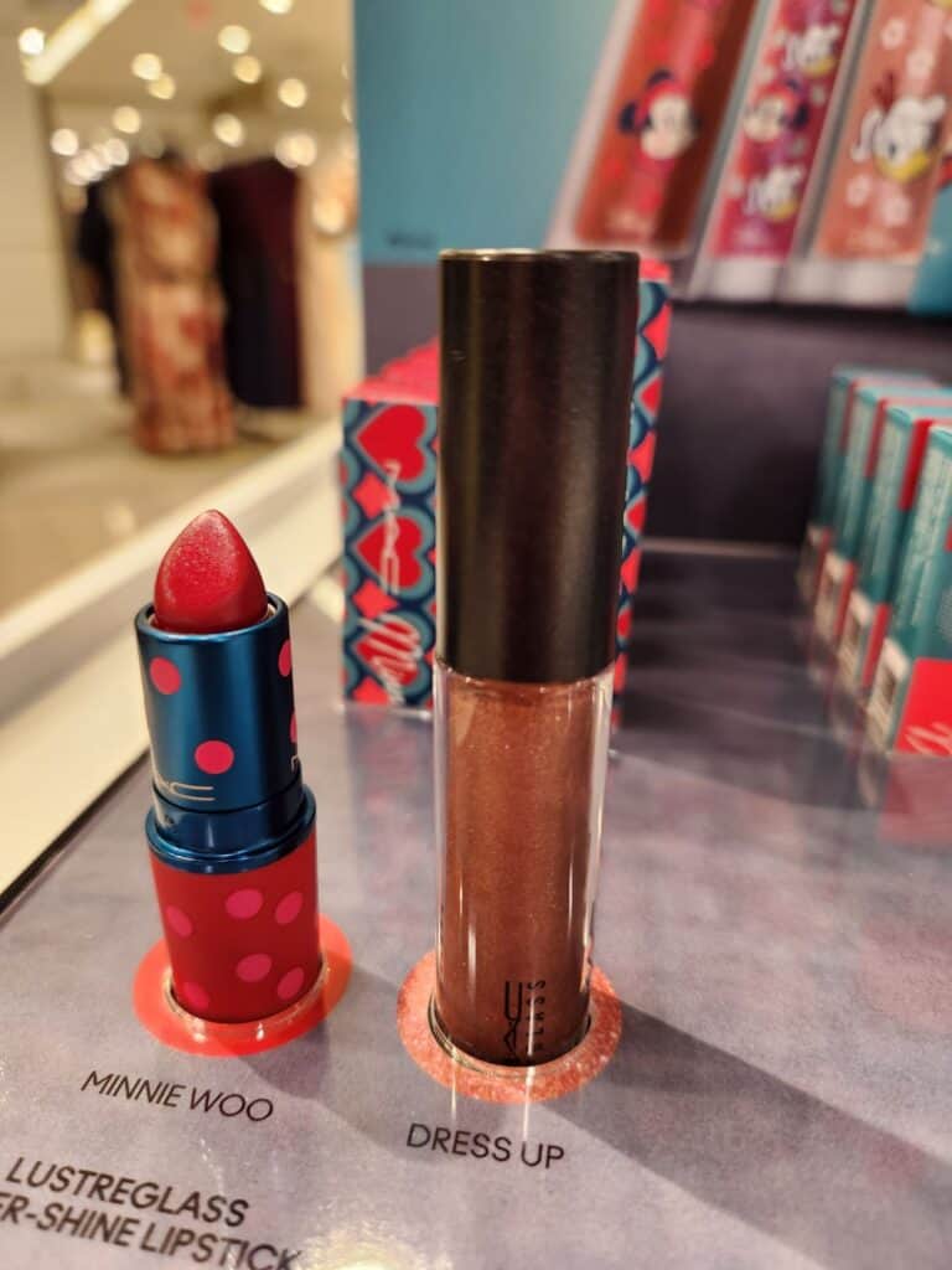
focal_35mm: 23
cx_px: 476
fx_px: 843
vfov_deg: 73.9
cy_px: 635
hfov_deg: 58.9
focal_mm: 5.4
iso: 200
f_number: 1.8
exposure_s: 1/120
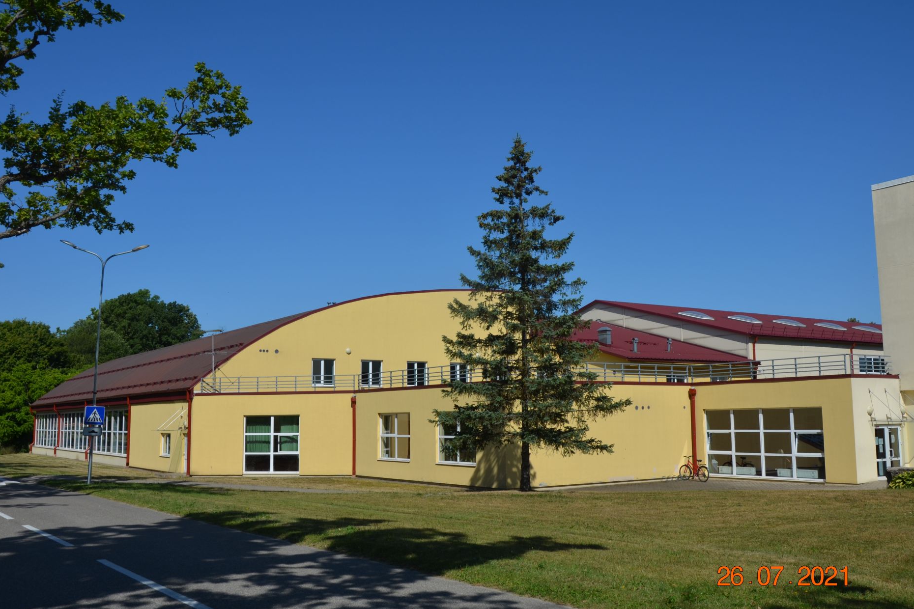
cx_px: 469
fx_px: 863
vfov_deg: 38.9
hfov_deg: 55.8
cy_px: 311
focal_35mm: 34
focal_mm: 22
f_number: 10
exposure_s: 1/400
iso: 100
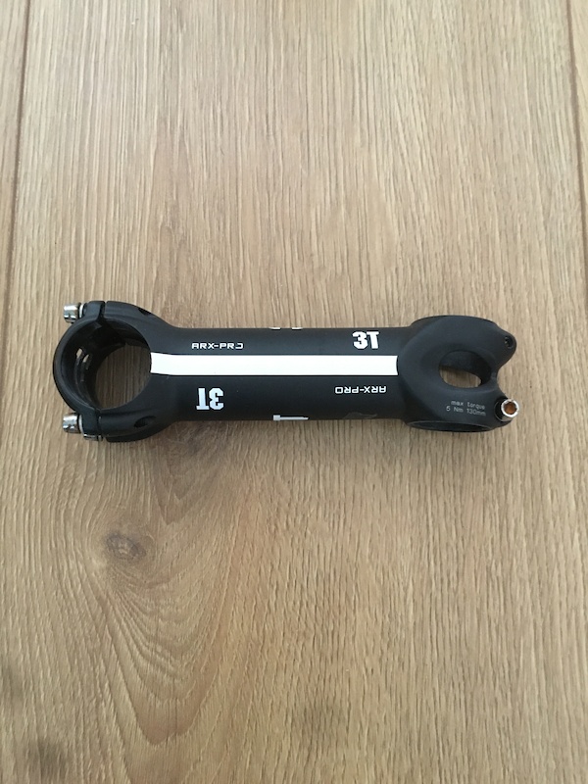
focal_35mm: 29
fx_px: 657
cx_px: 294
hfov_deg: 48.2
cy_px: 392
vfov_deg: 61.7
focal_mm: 4.15
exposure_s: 1/17
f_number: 2.2
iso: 400
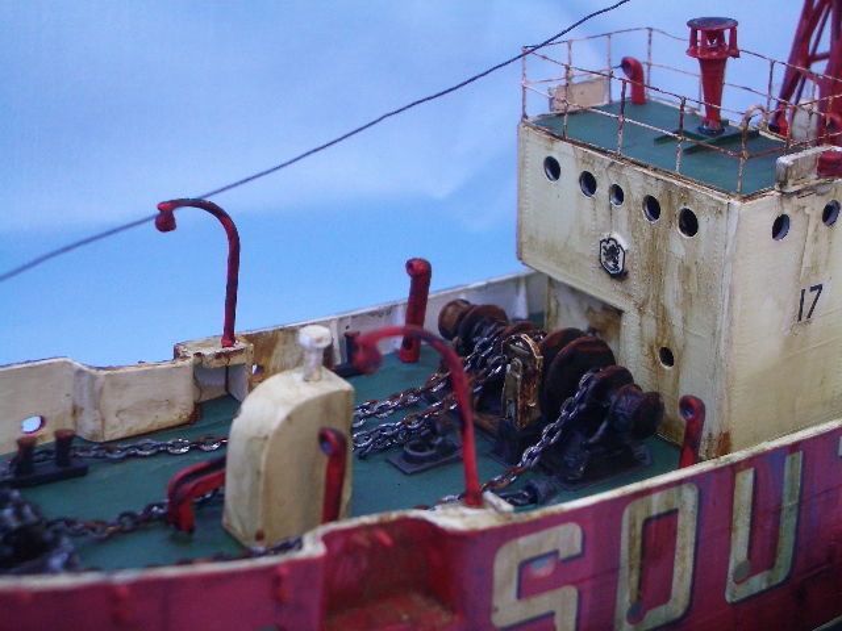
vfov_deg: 23.7
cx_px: 421
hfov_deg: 31.2
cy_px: 316
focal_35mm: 62
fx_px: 1508
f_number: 3.5
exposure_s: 1/40
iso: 200
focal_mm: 10.2
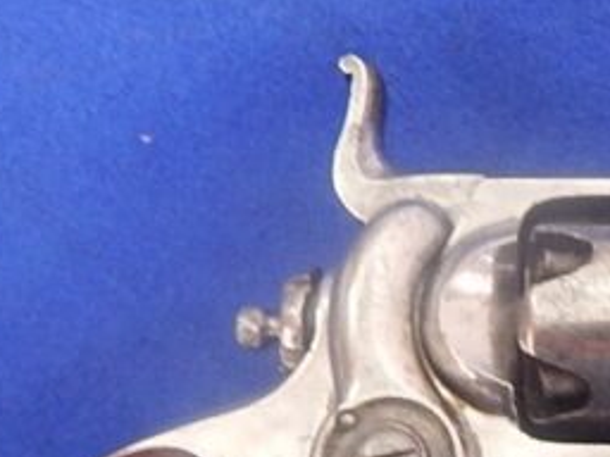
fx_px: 1551
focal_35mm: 88
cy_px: 397
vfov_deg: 16.6
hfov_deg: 20.6
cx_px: 765
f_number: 3
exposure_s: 1/10
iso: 400
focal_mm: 4
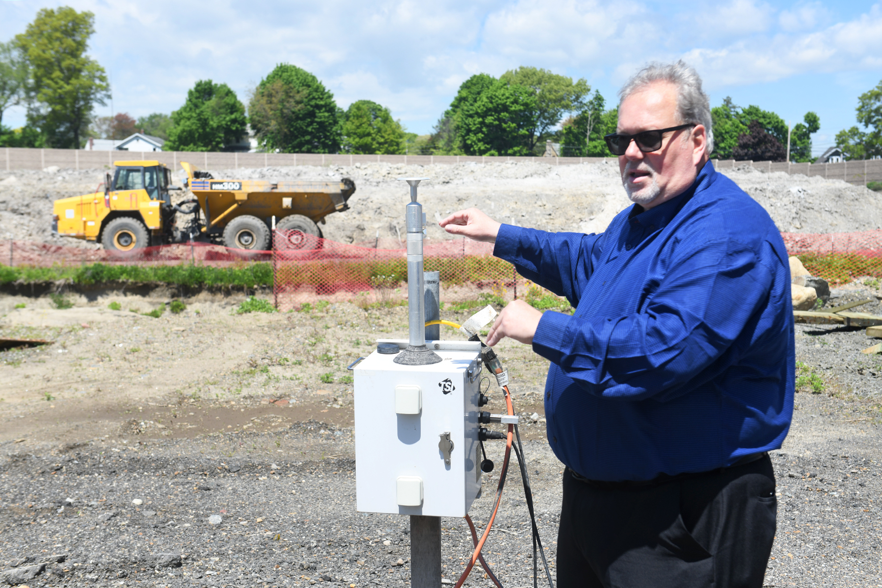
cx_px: 441
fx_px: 1176
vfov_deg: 28.1
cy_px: 294
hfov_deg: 41.1
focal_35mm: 48
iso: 200
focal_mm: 48
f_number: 7.1
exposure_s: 1/500
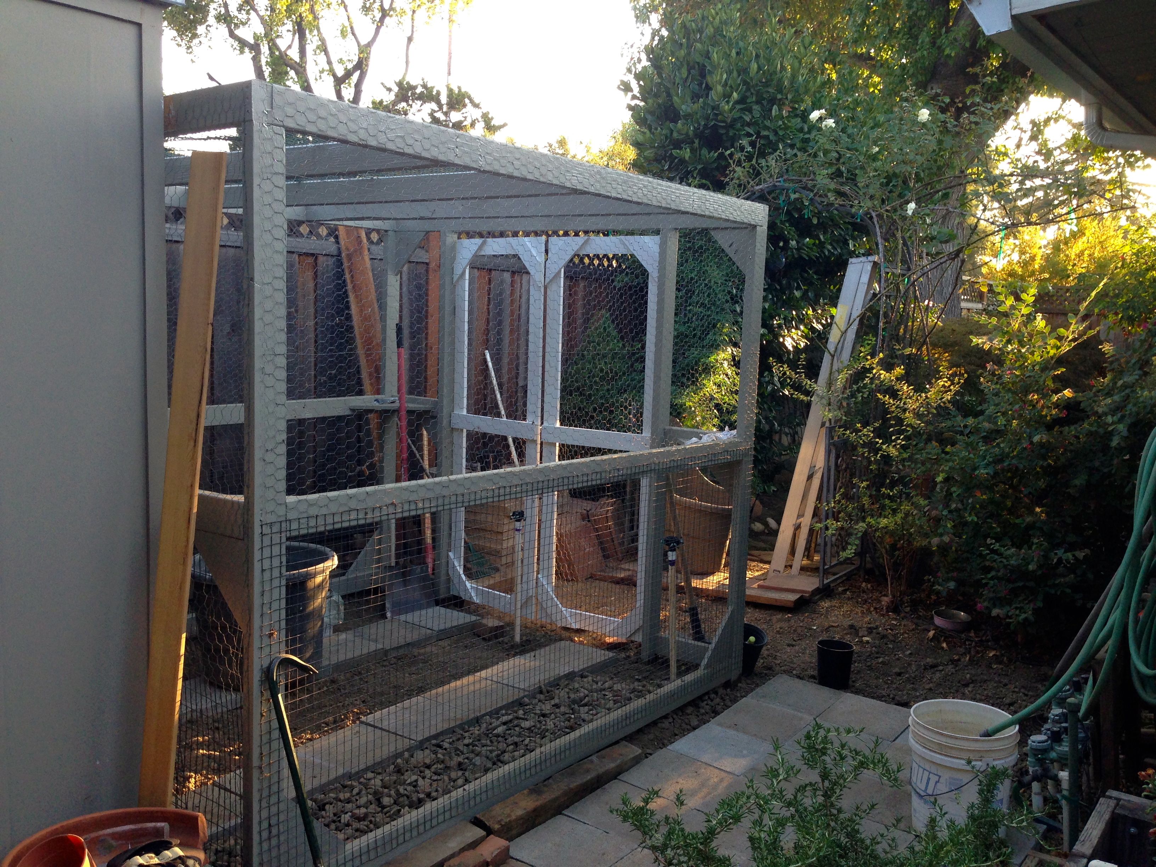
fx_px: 1102
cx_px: 578
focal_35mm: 33
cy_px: 434
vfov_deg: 42.9
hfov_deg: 55.4
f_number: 2.4
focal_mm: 4.12
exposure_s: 1/120
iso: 80
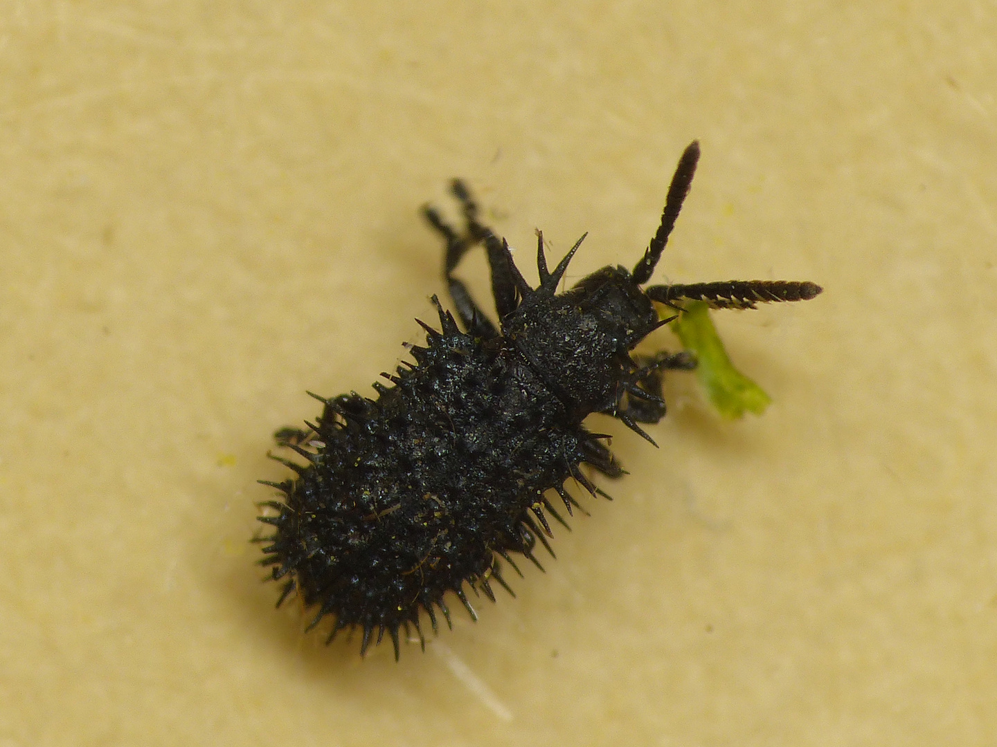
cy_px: 374
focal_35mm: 1110
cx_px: 498
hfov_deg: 1.8
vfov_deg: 1.3
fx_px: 31970
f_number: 8
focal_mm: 108
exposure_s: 1/15
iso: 100
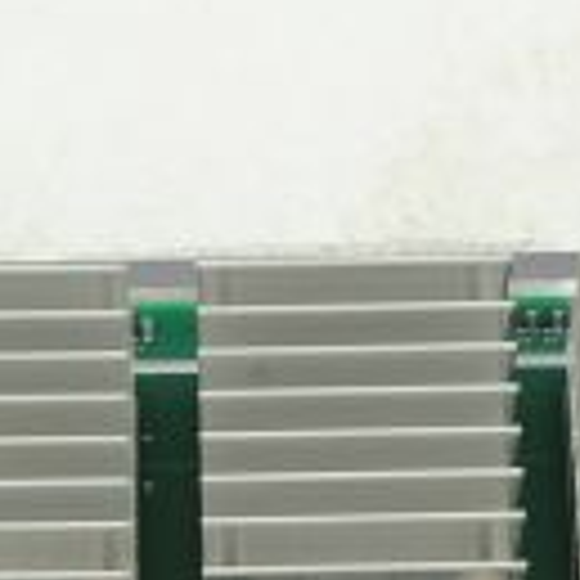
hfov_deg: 8.9
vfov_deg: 8.7
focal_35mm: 197
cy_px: 803
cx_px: 265
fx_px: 3734
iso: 1600
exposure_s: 1/125
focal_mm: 50
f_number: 10
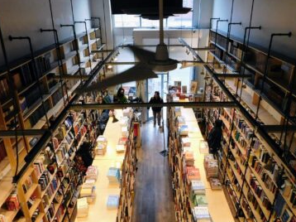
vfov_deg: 48.1
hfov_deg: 61.7
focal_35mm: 29
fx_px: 248
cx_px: 155
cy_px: 124
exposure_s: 1/30
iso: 360
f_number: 3
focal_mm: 4.1
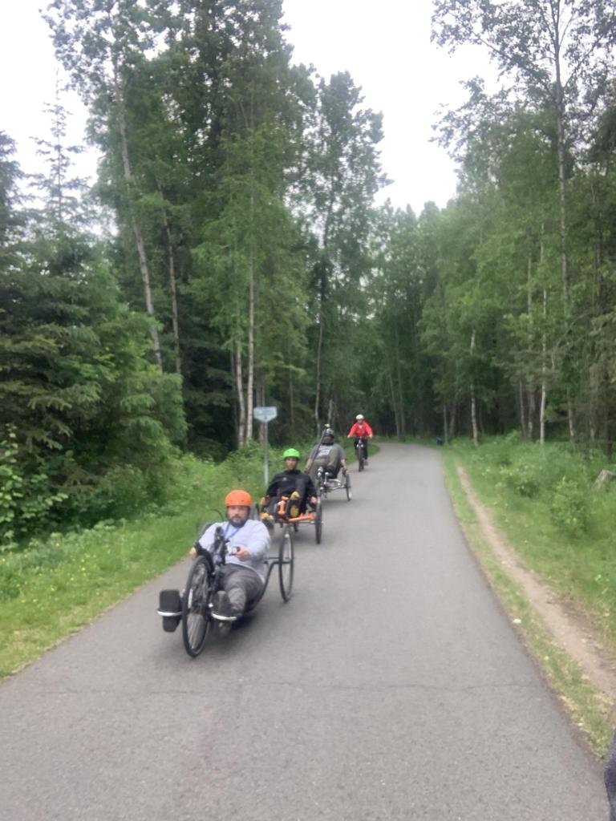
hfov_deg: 44.2
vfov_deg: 56.8
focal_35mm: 32
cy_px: 410
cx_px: 308
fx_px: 759
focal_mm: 2.87
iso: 50
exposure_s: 1/121
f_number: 2.2
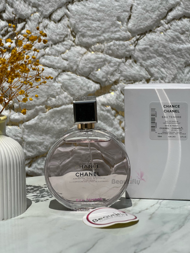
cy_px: 126
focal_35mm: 77
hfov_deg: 19.1
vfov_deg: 25.3
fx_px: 564
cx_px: 95
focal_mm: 9
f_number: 2.8
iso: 32
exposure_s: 1/2950
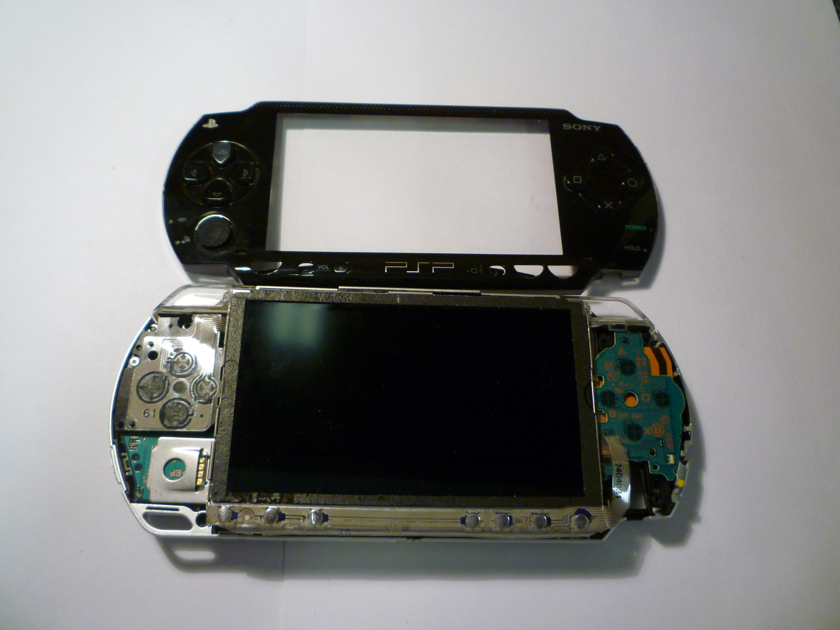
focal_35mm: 29
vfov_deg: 48.2
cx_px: 420
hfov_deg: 61.7
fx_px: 704
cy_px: 315
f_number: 3.3
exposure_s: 1/30
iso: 320
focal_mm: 5.2
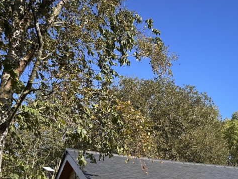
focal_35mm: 52
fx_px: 358
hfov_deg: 35.6
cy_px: 173
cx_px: 190
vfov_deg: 26.7
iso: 80
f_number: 1.78
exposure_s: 1/3472
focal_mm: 6.86
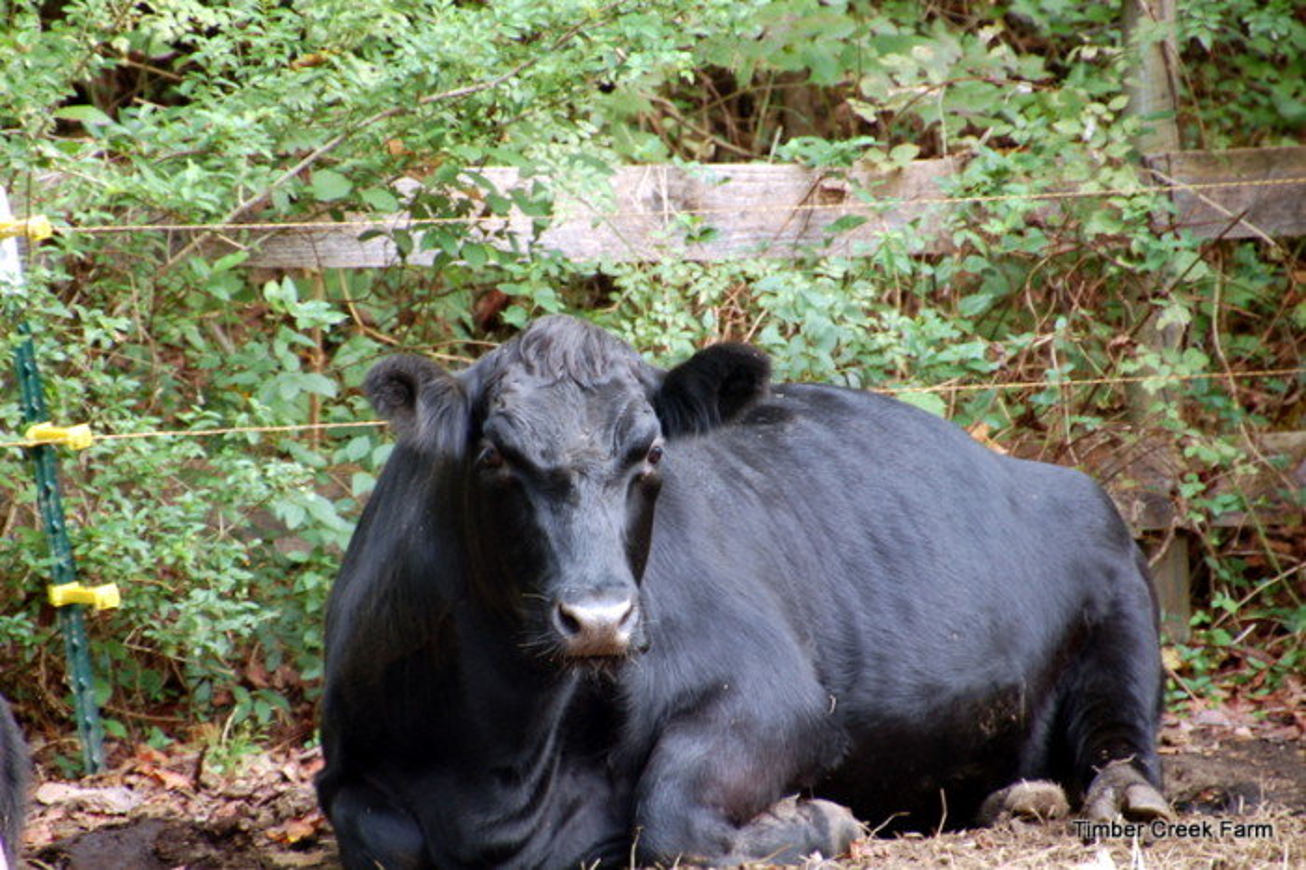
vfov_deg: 3.4
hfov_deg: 5.1
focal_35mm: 405
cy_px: 435
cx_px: 653
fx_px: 14685
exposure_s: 1/13
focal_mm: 270
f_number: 8
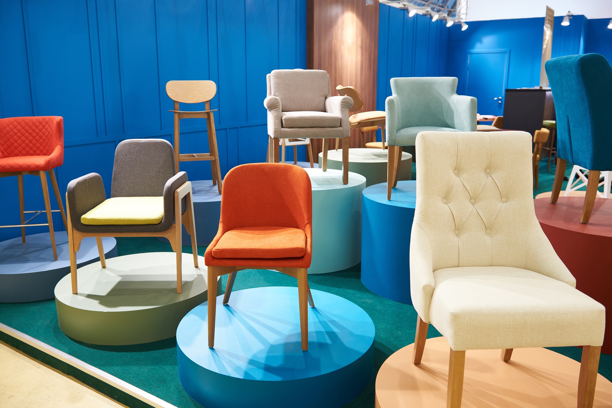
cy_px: 204
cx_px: 306
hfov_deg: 60.3
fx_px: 527
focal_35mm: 31
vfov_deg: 42.3
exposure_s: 1/30
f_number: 4
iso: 200
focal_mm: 31
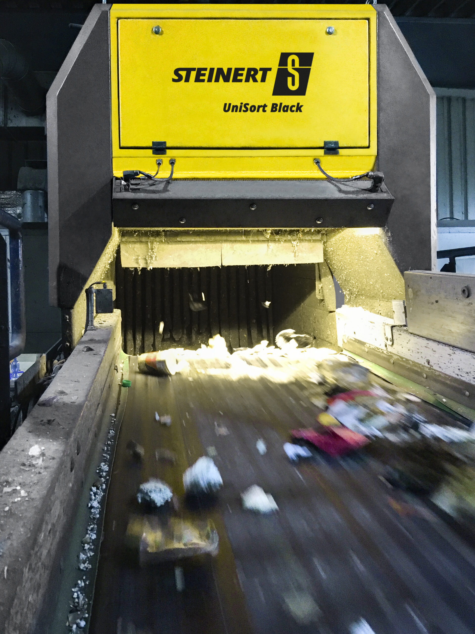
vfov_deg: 61.7
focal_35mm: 29
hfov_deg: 48.2
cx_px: 238
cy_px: 317
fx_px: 531
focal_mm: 4.15
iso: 200
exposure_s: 1/25
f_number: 2.2
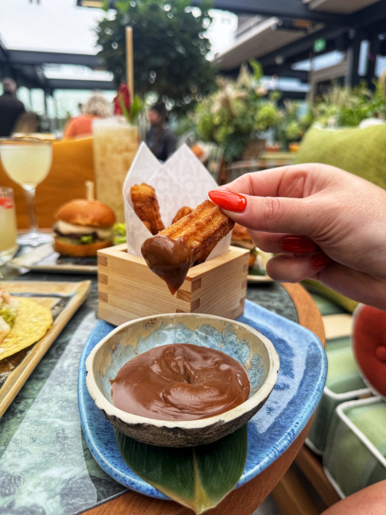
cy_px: 258
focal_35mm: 24
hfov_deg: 56.8
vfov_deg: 71.6
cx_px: 193
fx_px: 357
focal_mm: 6.76
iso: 80
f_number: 1.78
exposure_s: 1/1193
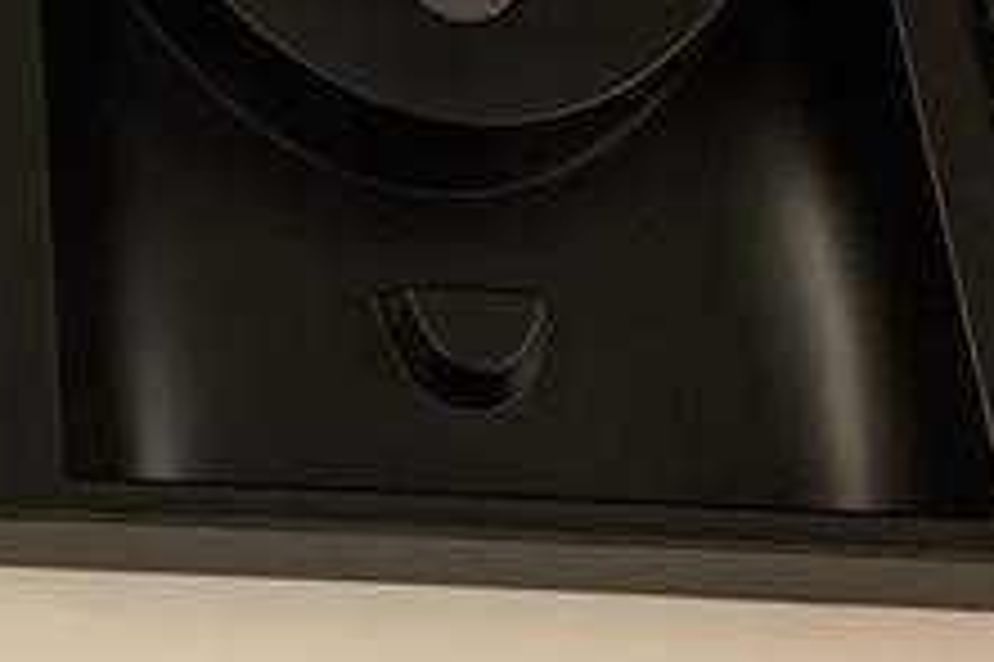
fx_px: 2428
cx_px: -378
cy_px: -306
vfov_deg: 14.5
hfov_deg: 20.6
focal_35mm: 88
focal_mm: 4.25
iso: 400
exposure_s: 1/60
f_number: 1.8
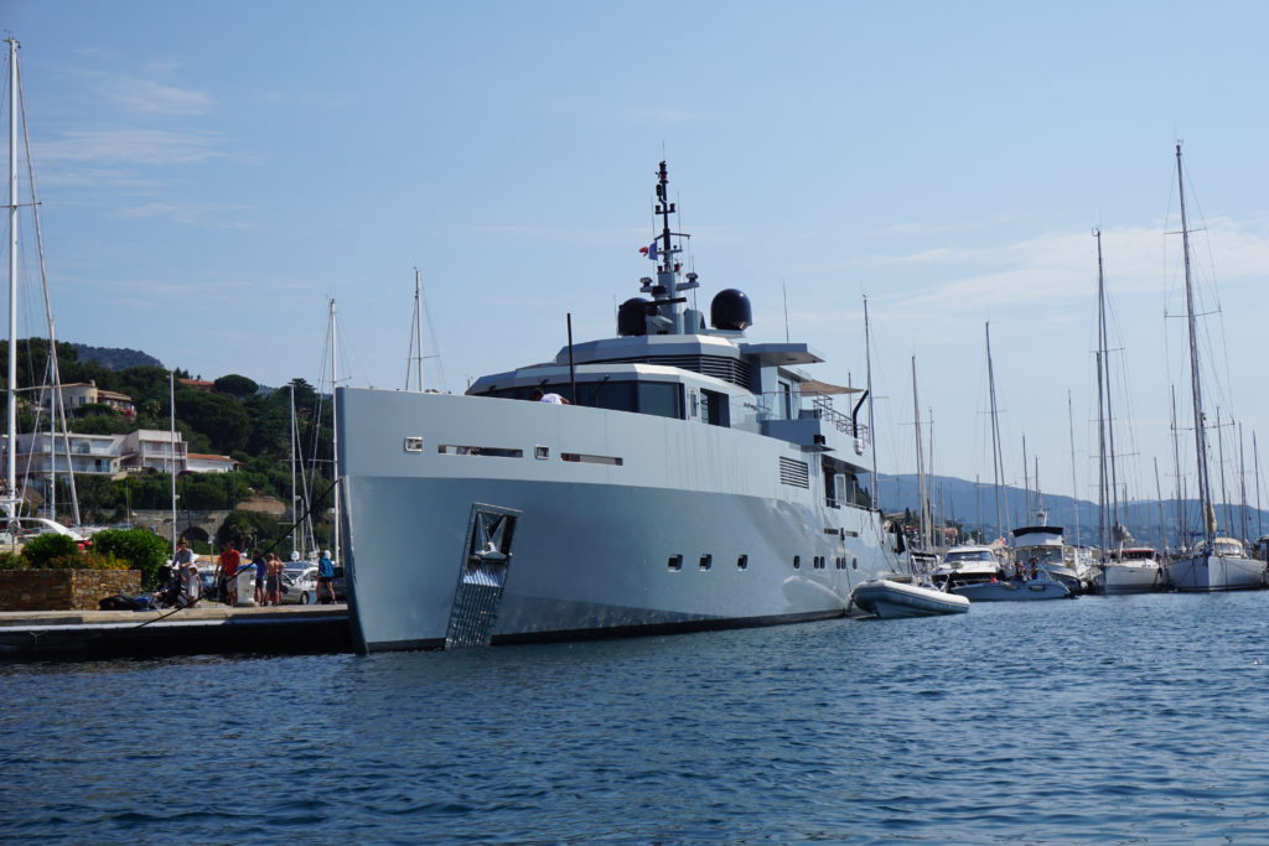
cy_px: 423
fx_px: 1745
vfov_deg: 27.3
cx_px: 634
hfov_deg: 40.0
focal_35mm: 50
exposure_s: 1/250
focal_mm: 33
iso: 100
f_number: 11
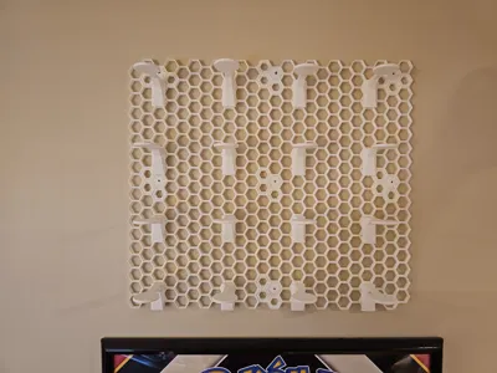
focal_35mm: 23
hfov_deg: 73.9
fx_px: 330
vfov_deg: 58.9
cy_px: 186
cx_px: 248
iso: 500
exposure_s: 1/30
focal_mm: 6.3
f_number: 1.7
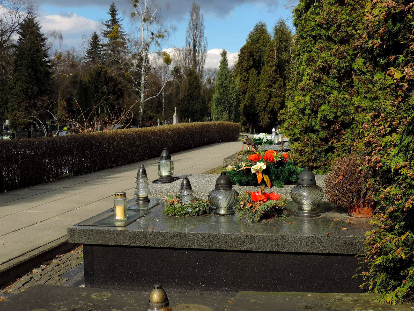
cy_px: 156
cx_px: 207
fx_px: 514
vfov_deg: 33.6
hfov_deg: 43.9
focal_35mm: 43
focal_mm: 7.6
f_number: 3.4
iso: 80
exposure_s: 1/500
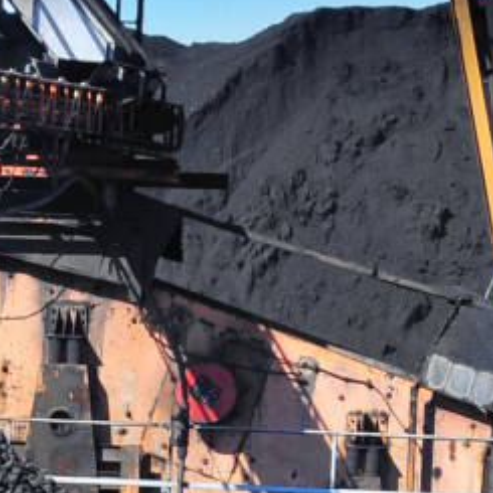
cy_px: 304
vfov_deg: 4.4
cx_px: -231
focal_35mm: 399
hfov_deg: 4.4
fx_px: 6429
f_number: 9
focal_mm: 50
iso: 200
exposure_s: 1/320
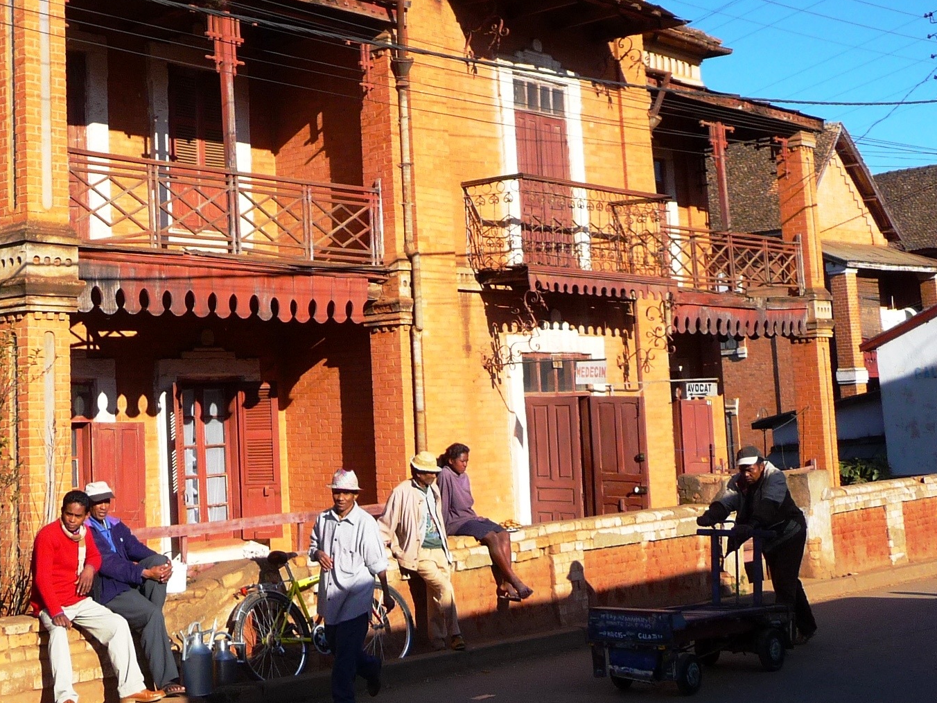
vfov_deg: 27.4
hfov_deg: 35.6
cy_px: 246
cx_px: 272
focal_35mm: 53
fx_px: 1435
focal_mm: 4.7
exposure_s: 1/1000
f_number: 3.3
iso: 100
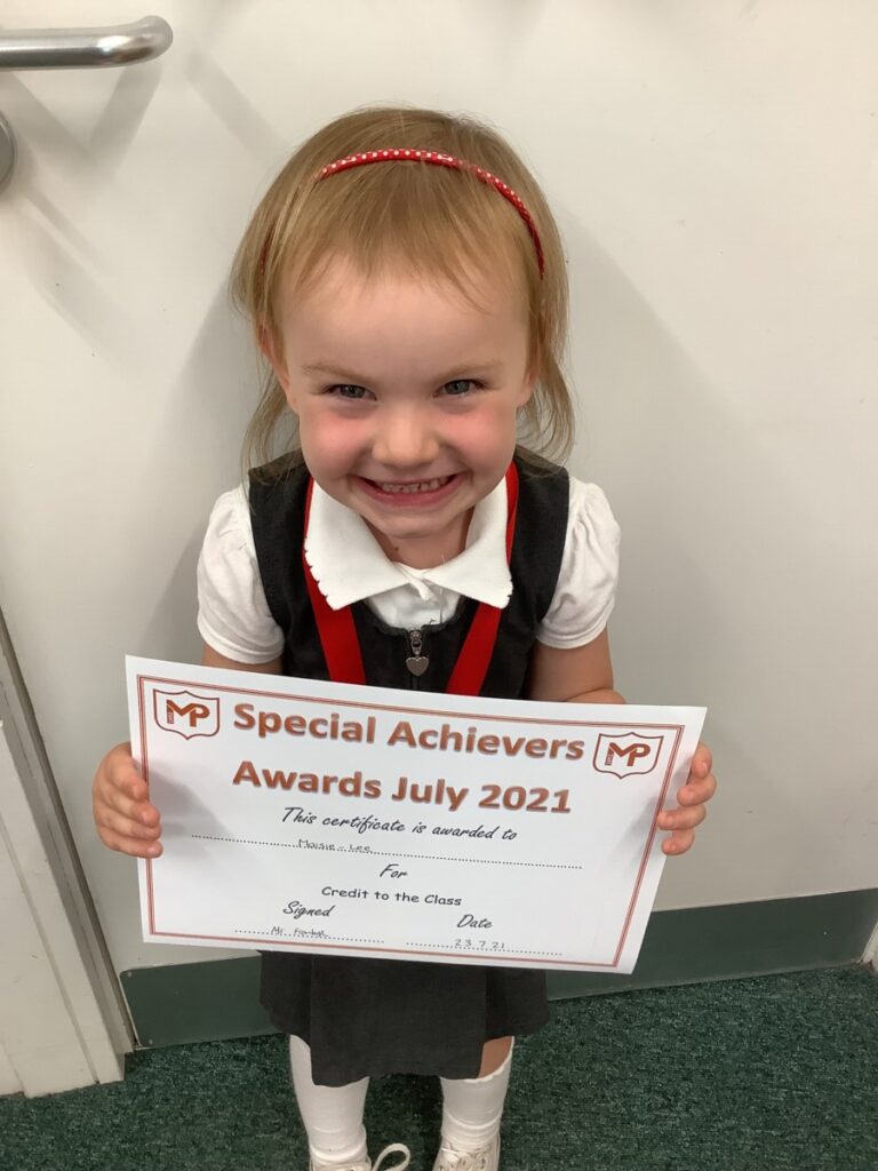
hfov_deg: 45.4
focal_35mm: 31
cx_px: 439
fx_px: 1048
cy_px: 586
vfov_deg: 58.4
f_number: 2.4
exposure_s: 1/50
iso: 100
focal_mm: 3.3
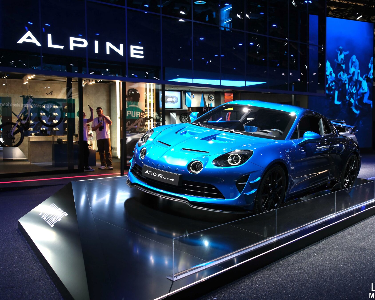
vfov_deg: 35.7
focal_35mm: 42
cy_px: 150
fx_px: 466
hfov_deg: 43.8
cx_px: 206
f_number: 2.8
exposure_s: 1/60
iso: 160
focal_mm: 24.5
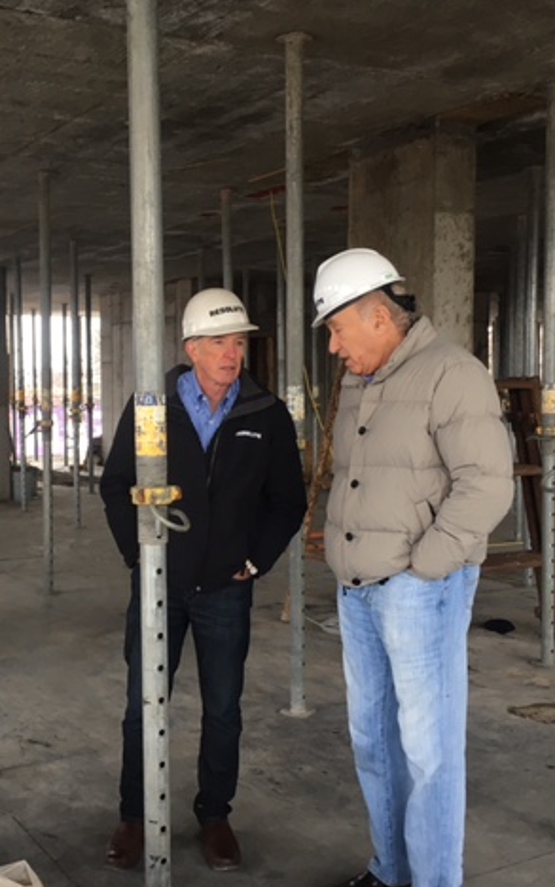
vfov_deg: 47.2
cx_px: 167
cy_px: 444
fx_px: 1015
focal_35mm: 42
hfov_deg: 30.3
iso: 25
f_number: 2.2
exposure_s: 1/30
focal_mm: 4.15
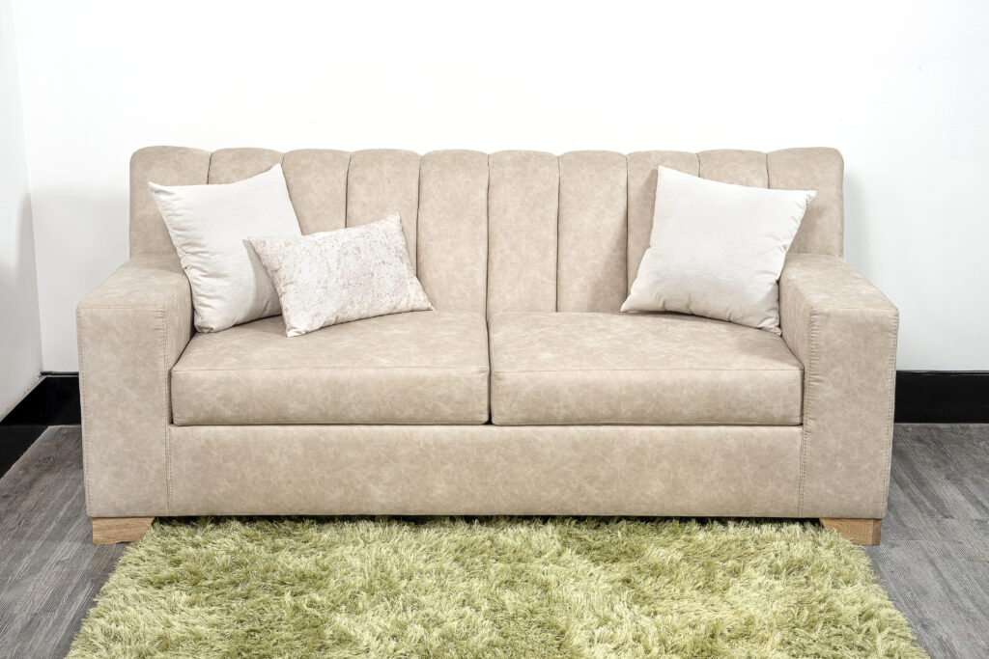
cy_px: 330
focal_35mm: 57
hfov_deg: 35.0
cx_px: 494
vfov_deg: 23.8
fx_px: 1566
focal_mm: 38
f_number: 7.1
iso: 100
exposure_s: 1/60
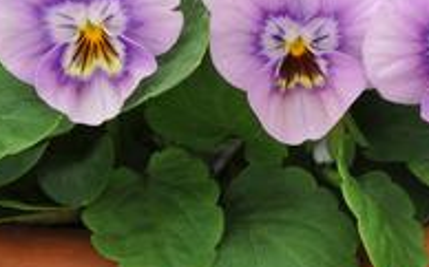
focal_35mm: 283
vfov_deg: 4.6
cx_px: 471
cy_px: -38
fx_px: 3307
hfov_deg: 7.4
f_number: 14
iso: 200
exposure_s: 1/25
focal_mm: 60
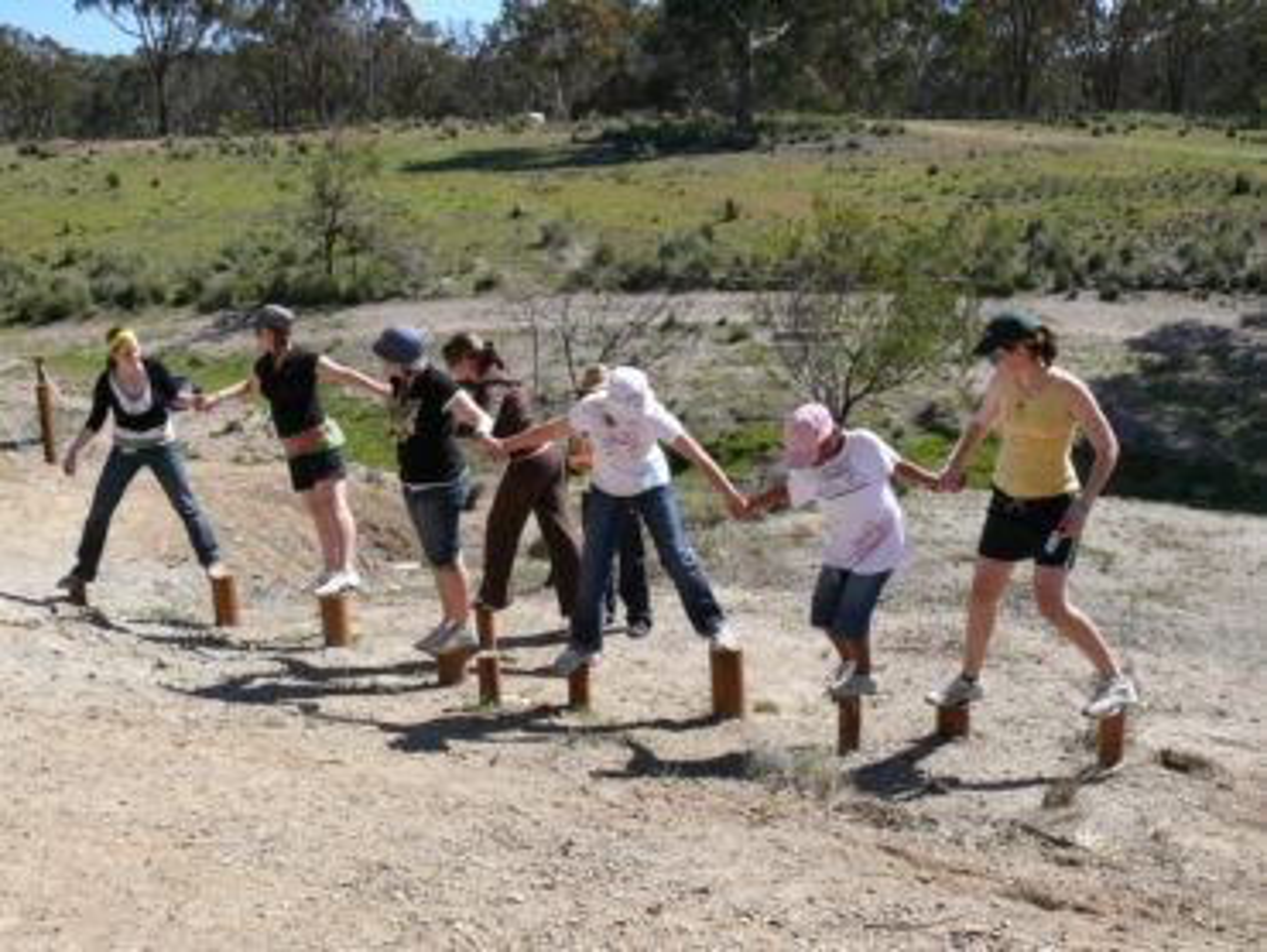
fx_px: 1282
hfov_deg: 52.6
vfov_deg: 40.7
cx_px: 634
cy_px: 476
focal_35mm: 35
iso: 100
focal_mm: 7.4
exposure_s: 1/320
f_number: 5.6
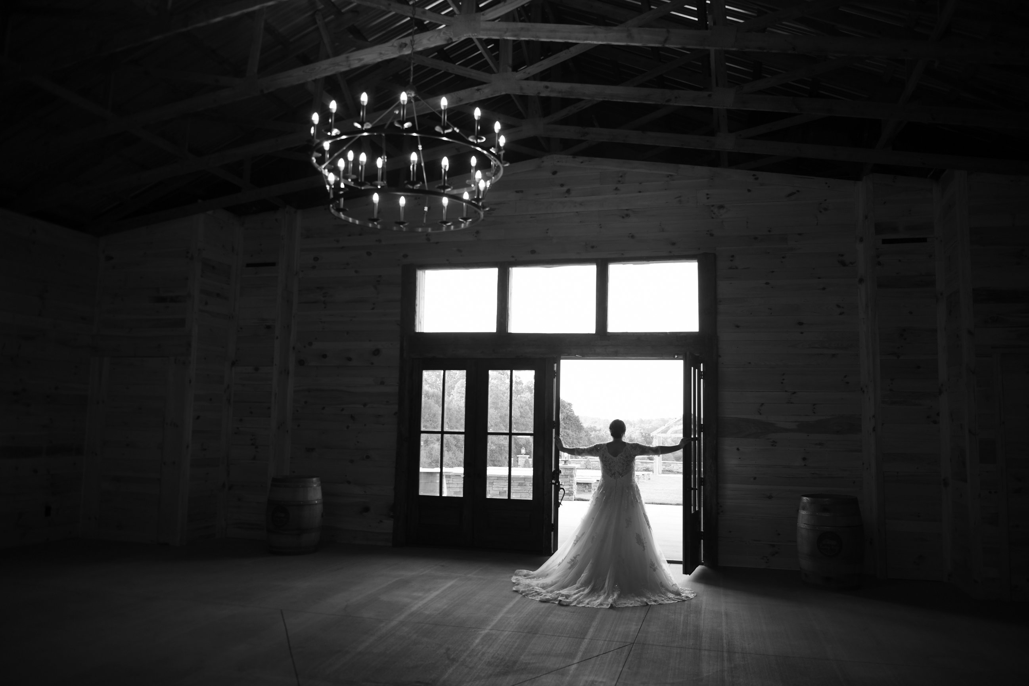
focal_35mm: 28
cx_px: 514
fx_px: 800
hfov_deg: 65.5
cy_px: 343
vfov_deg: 46.4
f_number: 2.8
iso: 320
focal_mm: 28
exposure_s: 1/125
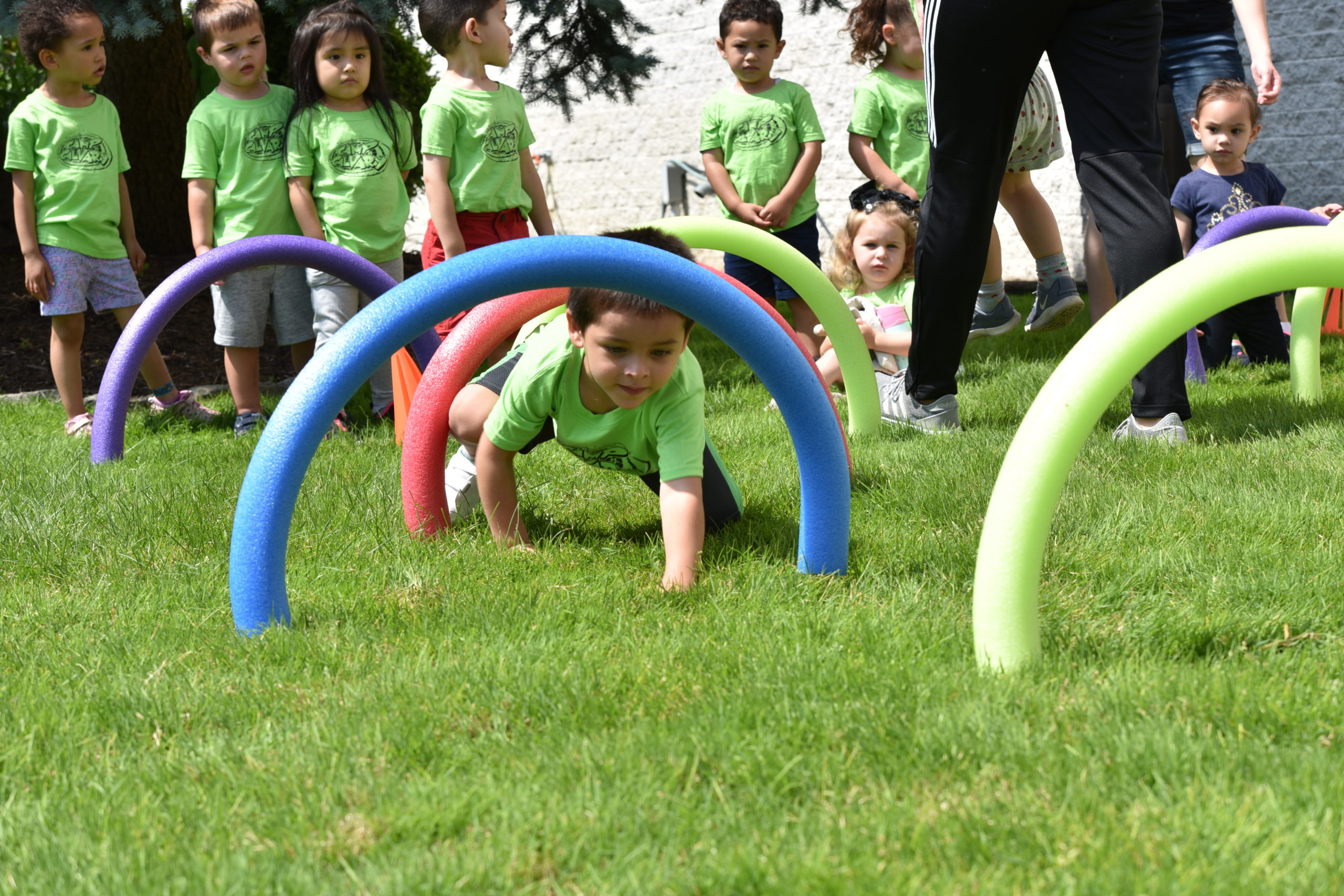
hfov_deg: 28.8
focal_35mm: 70
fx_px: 2613
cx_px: 672
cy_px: 448
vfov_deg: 19.5
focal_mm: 70
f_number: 9
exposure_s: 1/320
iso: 200
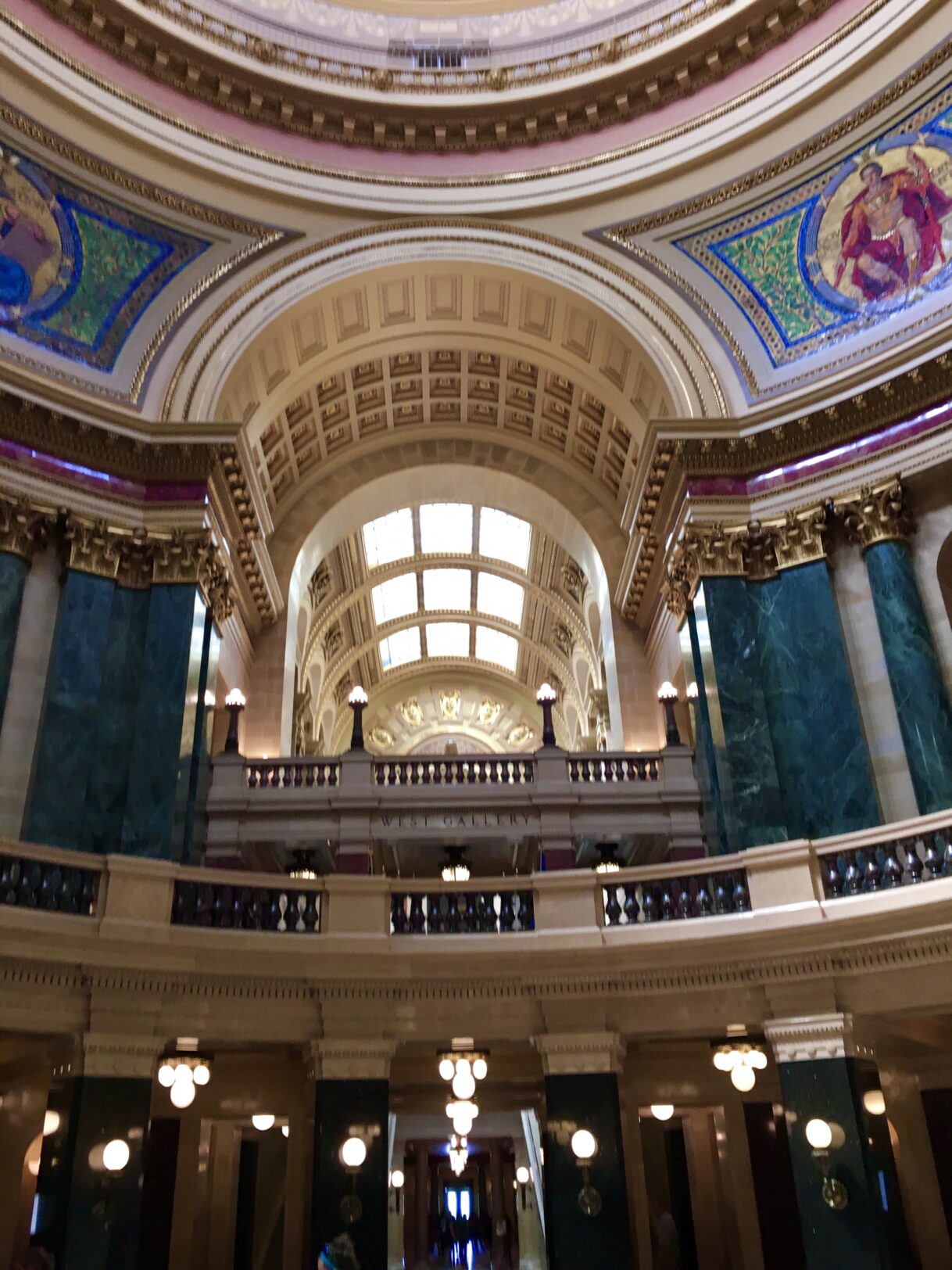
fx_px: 1063
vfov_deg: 61.7
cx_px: 476
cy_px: 635
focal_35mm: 29
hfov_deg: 48.2
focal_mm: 4.15
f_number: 2.2
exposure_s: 1/30
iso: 80
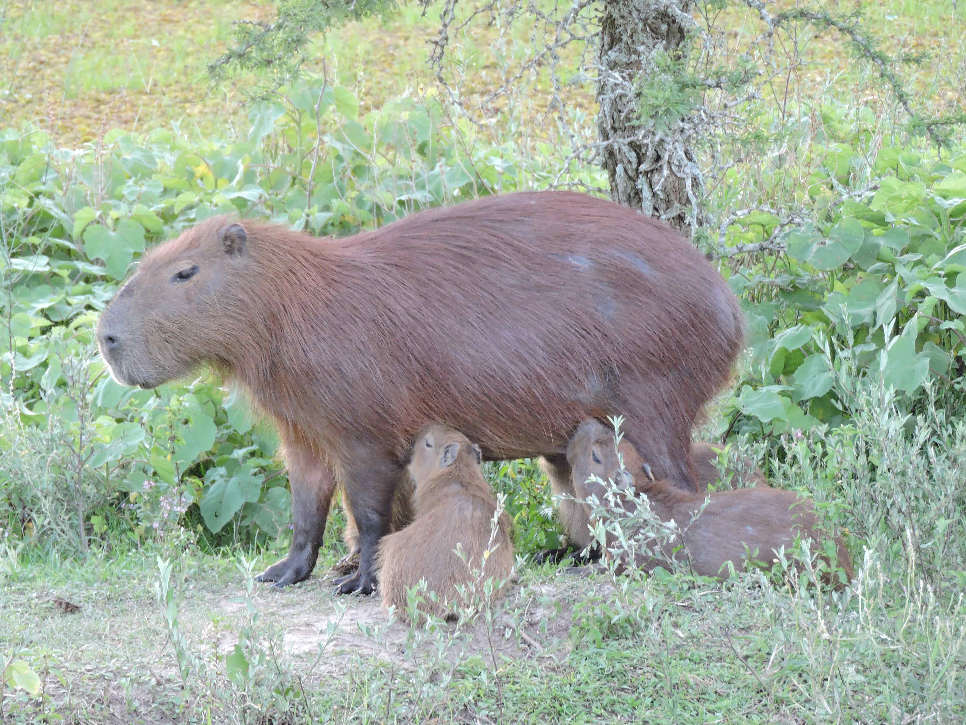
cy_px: 362
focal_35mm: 270
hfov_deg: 7.3
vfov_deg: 5.5
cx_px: 483
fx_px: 7535
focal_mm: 48.4
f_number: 5.5
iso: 400
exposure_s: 1/50
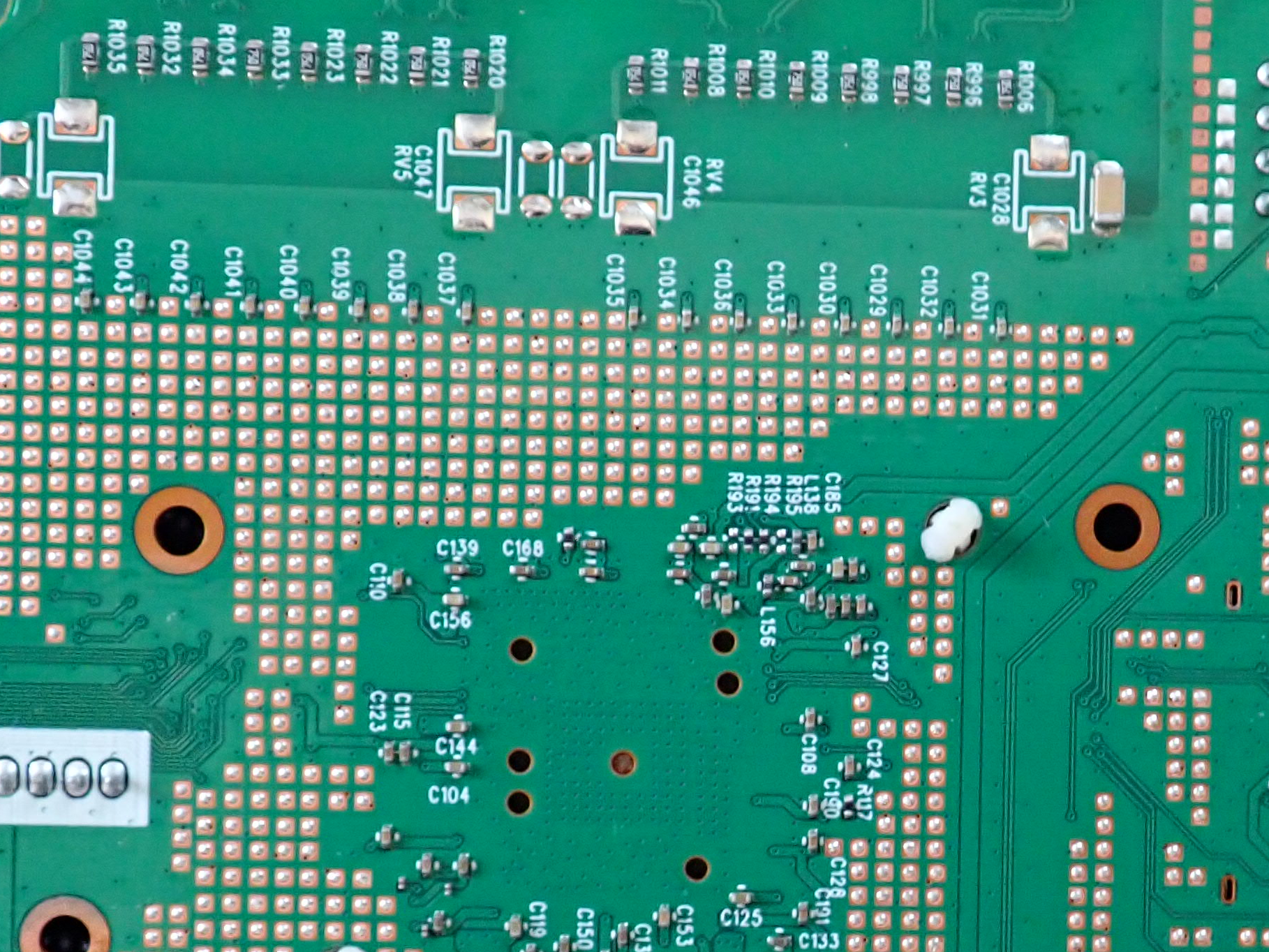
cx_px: 975
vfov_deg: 22.0
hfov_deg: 28.9
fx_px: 2420
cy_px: 723
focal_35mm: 66
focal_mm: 5.4
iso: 640
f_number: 2.3
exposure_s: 1/30
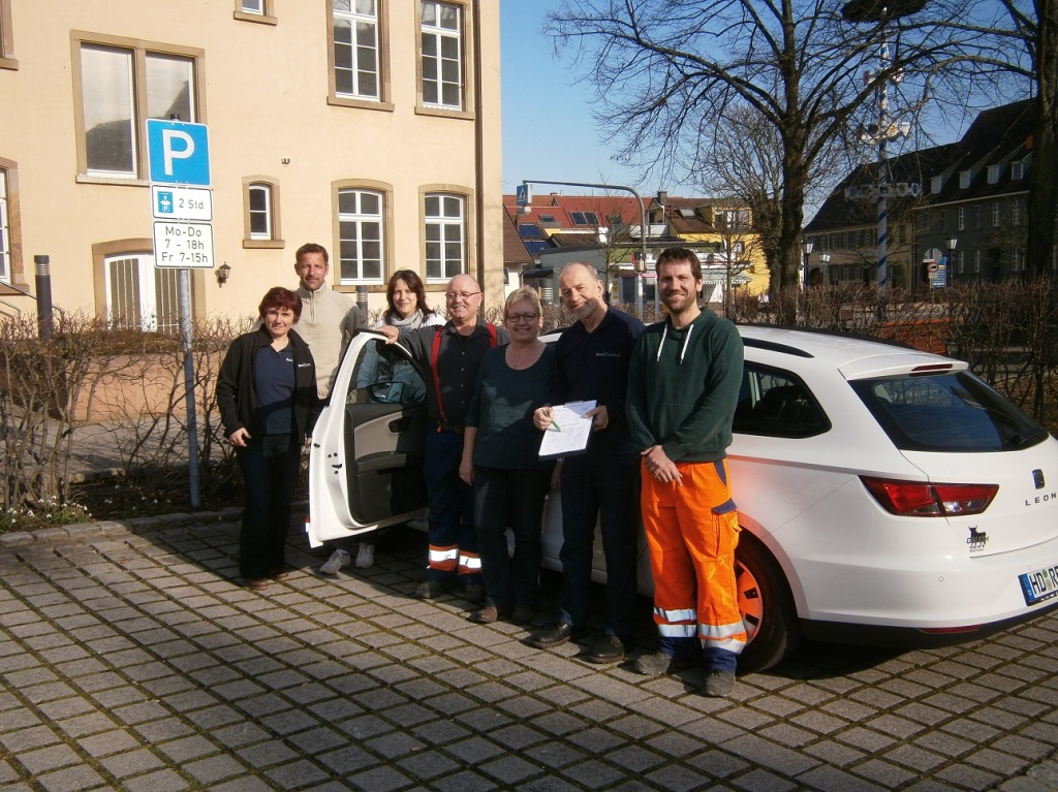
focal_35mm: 36
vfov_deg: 39.6
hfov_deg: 51.4
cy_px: 396
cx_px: 529
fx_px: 1100
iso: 80
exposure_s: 1/800
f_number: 3.1
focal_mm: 6.4
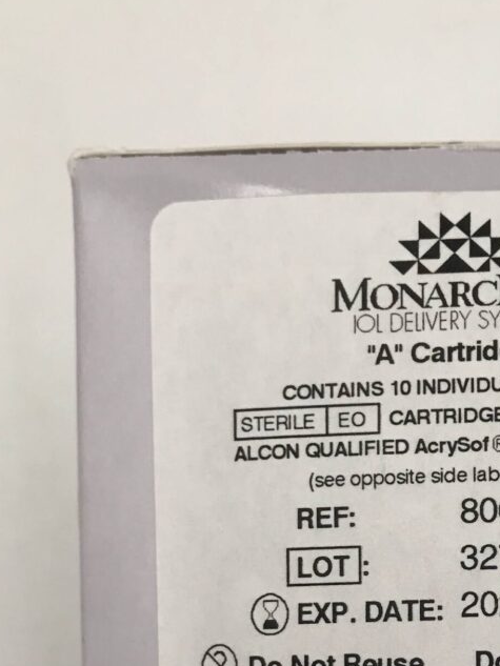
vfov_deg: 31.1
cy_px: 604
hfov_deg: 24.0
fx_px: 1136
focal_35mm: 59
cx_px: 467
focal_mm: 3.99
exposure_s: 1/40
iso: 25
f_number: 1.8
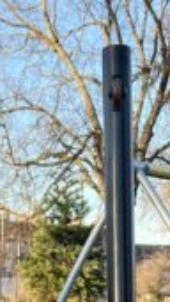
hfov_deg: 9.1
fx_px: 1063
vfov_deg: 15.2
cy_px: 425
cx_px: 46
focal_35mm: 133
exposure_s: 1/723
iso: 50
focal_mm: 5.7
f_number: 1.5
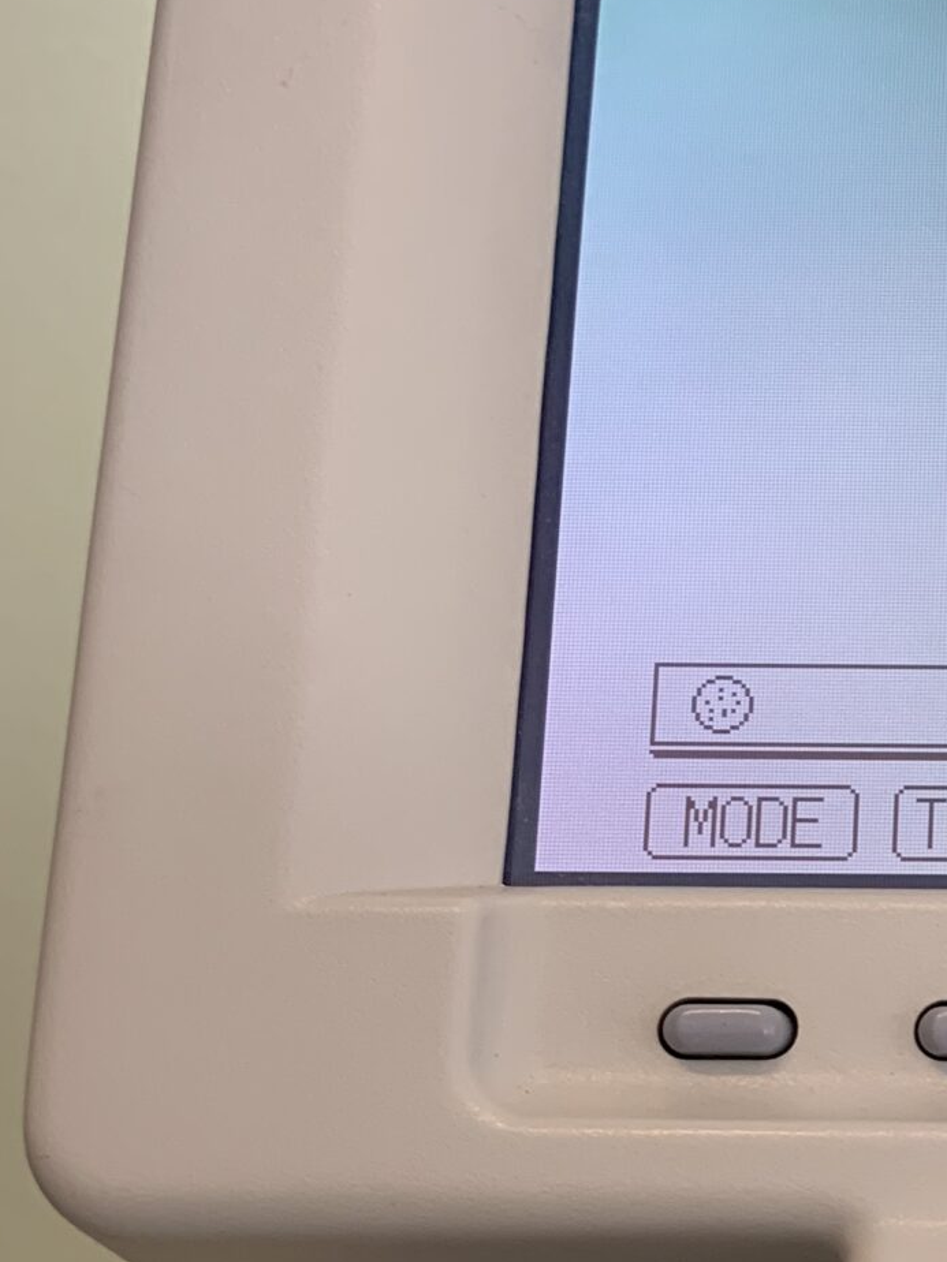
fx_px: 2626
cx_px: 1256
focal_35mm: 72
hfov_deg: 18.8
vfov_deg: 26.5
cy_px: 1028
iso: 64
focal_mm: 4.25
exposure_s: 1/121
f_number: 1.8
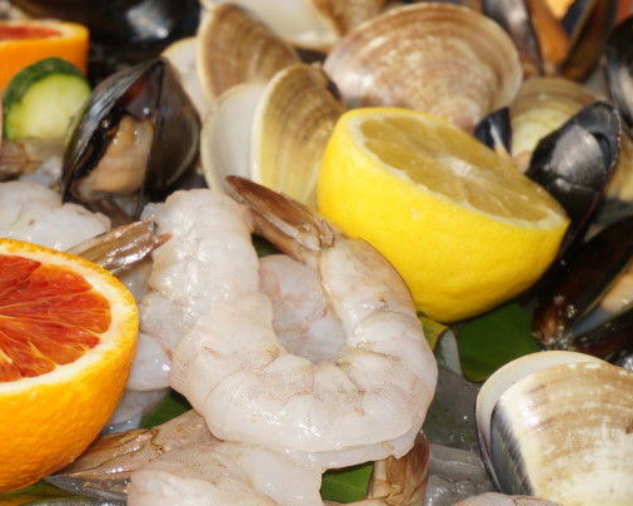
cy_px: 299
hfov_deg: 12.6
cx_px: 170
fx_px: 2864
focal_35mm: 153
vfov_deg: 10.1
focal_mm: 50
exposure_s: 1/160
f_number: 5.6
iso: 100
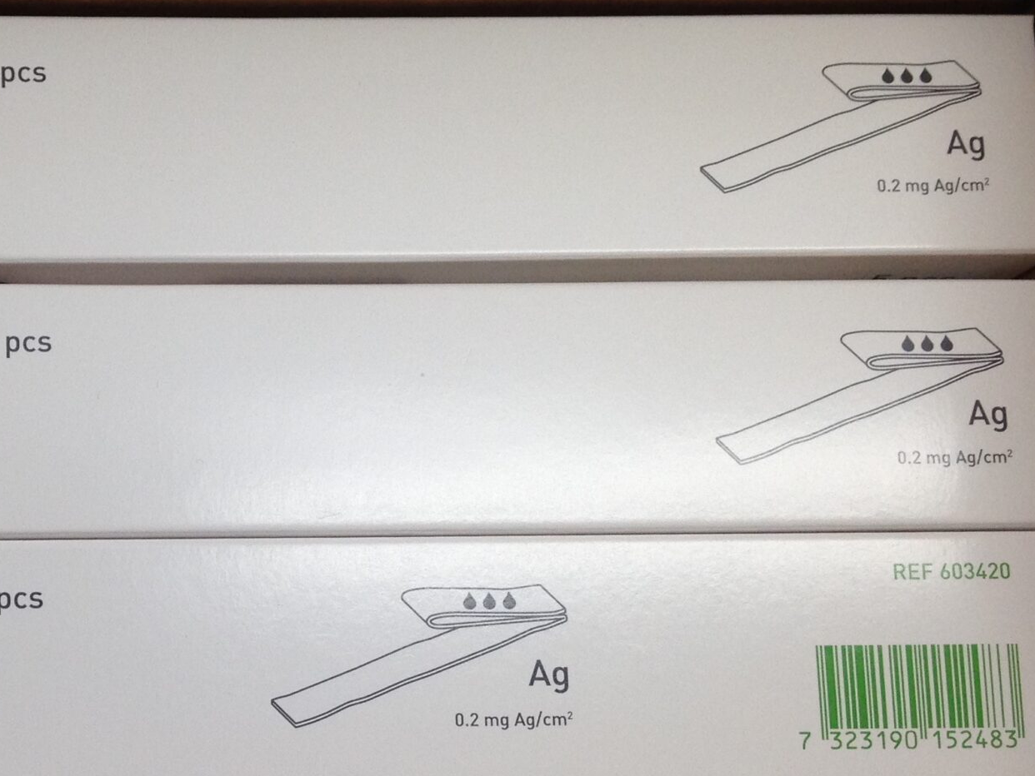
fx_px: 2034
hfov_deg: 27.7
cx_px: 149
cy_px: 565
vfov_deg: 21.5
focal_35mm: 68
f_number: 2.4
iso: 80
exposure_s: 1/120
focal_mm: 4.12
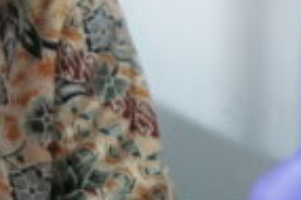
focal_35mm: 355
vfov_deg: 3.8
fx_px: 2965
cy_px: -179
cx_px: -448
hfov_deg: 5.6
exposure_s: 1/40
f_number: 5.6
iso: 4000
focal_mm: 66
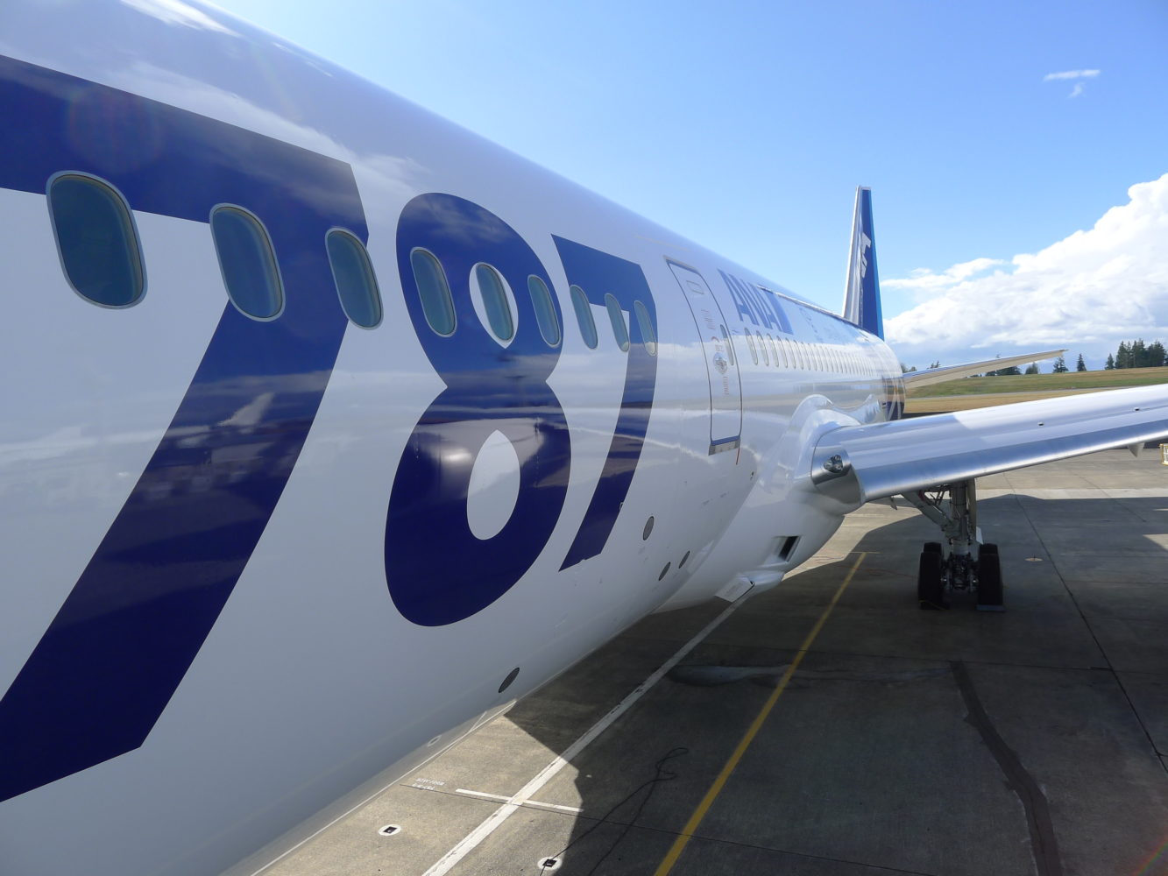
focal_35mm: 24
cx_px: 584
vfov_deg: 56.8
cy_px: 438
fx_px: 810
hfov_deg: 71.6
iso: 80
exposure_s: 1/640
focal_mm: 5.1
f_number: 4
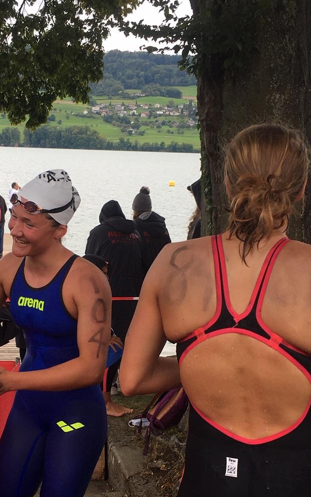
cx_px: 100
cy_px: 311
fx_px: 800
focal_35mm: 59
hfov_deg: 21.9
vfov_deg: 34.4
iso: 25
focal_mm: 4.15
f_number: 2.2
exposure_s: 1/308
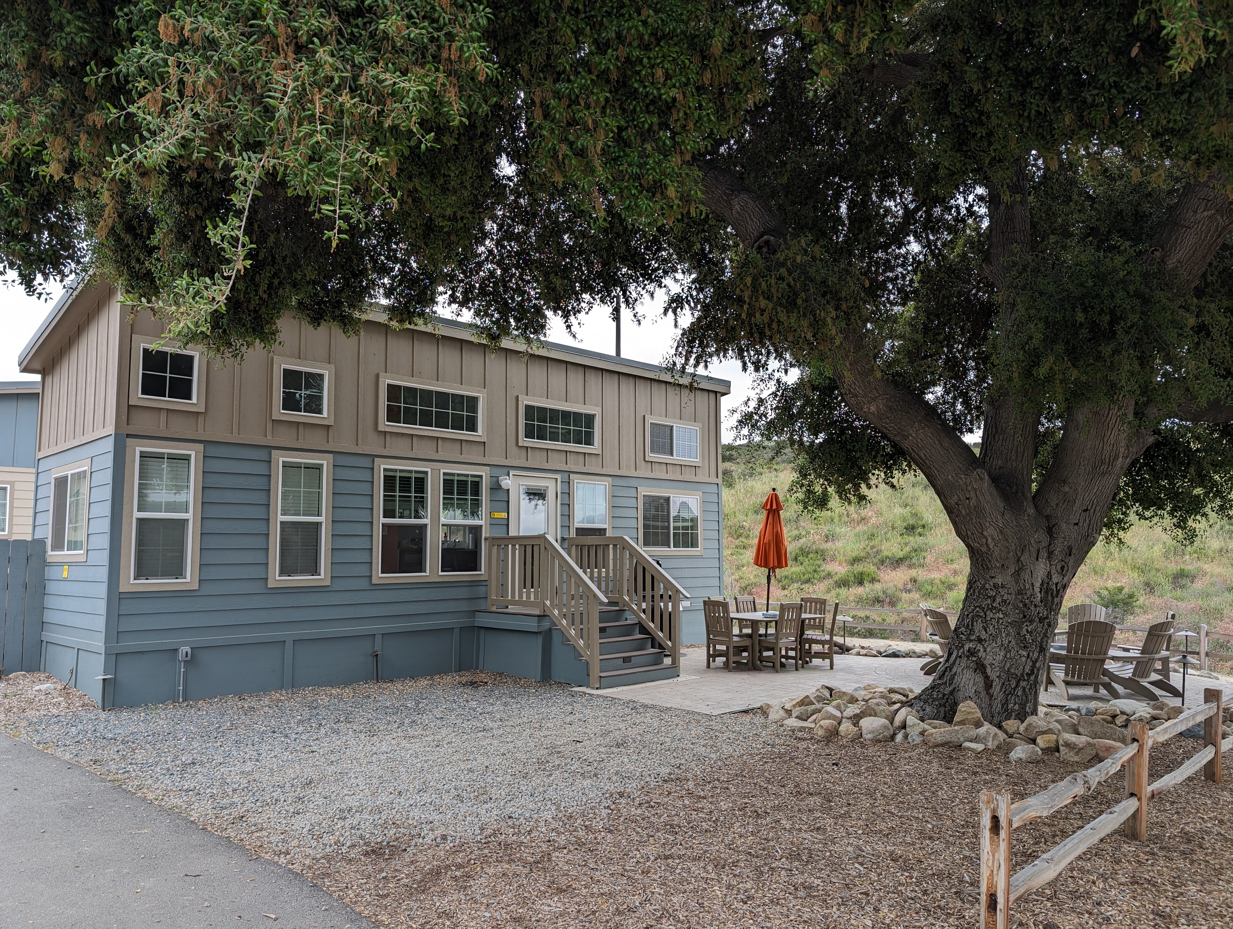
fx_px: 856
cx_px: 616
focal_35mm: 24
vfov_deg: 56.9
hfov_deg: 71.5
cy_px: 464
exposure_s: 1/300
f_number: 1.68
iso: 23
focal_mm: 6.9
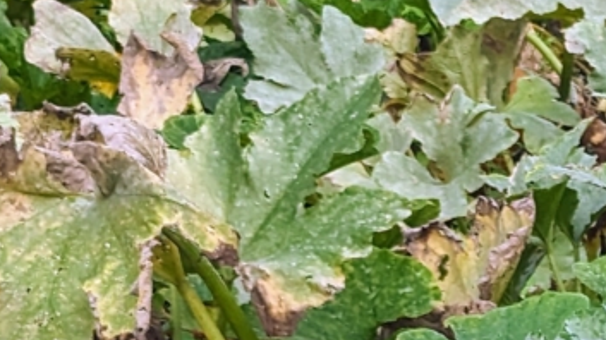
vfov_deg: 5.3
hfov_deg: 9.1
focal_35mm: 228
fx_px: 3661
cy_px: 483
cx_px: 1070
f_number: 1.85
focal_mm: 6.81
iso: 45
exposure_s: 1/950
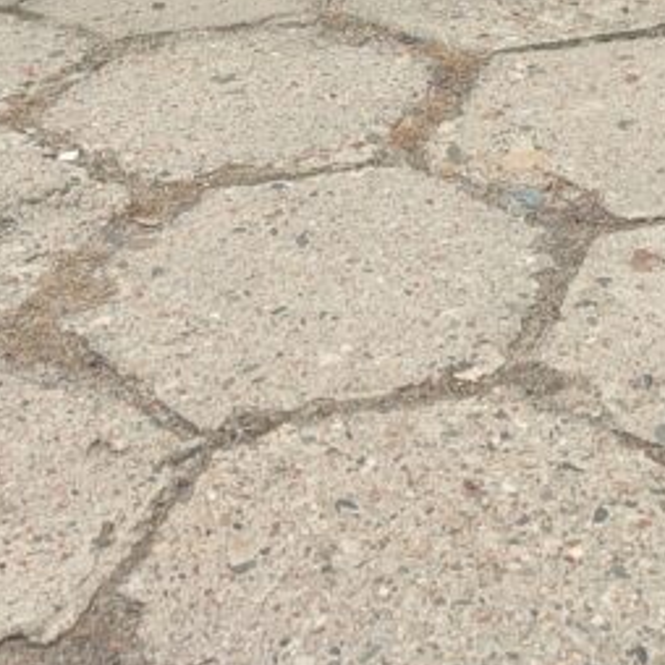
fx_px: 1934
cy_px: -312
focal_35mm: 89
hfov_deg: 19.2
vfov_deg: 17.6
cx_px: 568
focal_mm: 6.04
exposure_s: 1/50
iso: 185
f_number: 1.9
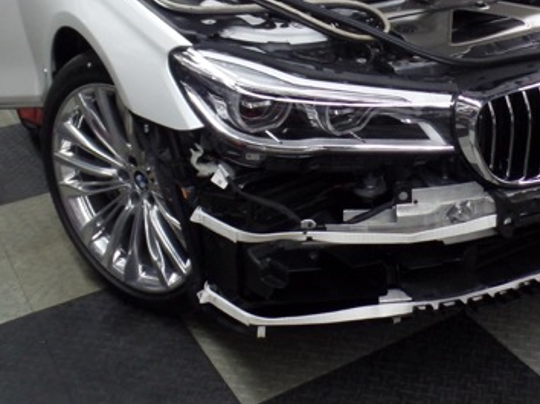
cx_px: 378
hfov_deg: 36.3
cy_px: 38
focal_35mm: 52
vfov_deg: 27.0
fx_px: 811
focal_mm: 4.1
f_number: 2.8
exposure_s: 1/30
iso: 320
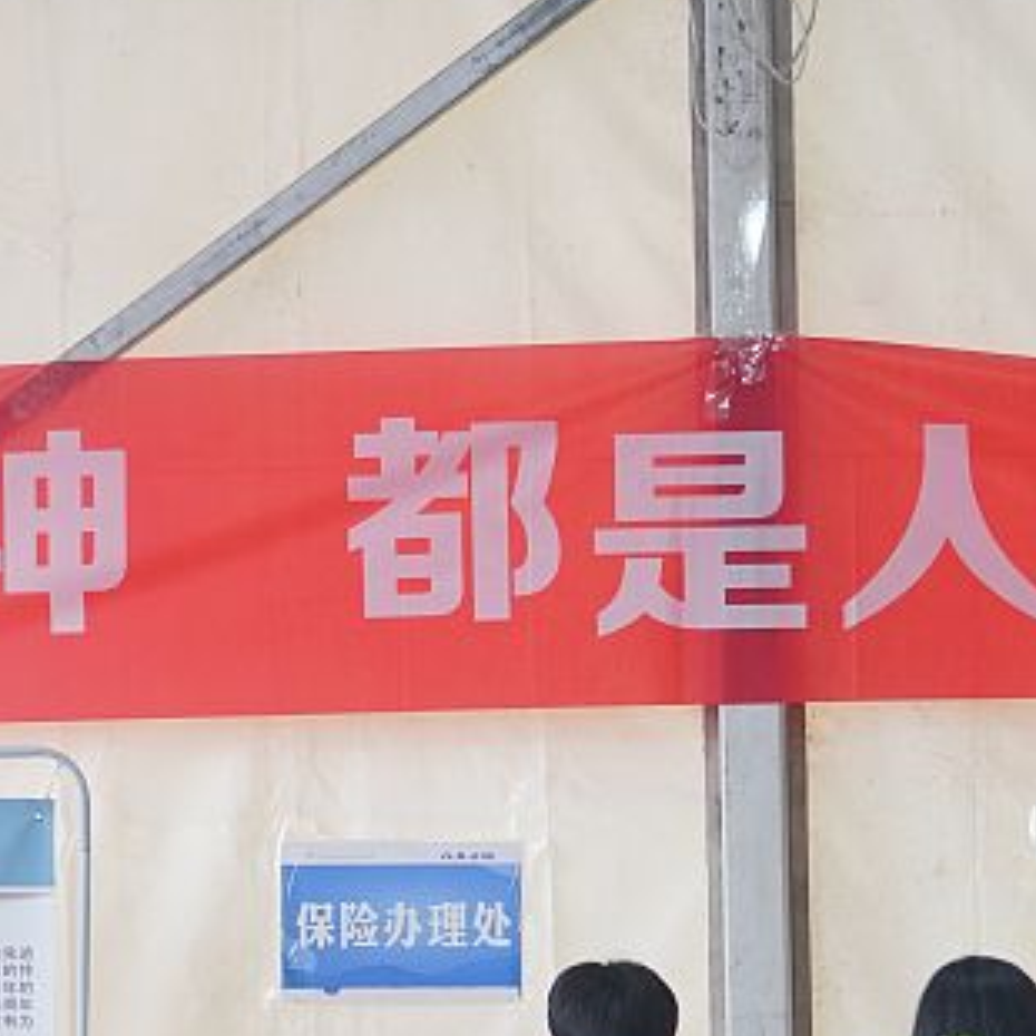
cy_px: 966
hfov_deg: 10.4
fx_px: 5688
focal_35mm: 168
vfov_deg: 10.3
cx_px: 531
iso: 800
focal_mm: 51
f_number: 4
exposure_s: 1/200
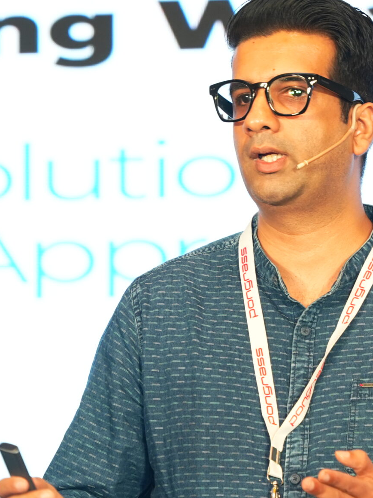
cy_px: 305
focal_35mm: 223
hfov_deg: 6.7
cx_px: 235
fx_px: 3204
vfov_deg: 8.9
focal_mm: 70
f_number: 3.2
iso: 640
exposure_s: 1/100
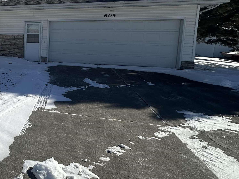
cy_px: 54
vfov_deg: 47.1
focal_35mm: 29
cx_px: -1
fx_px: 200
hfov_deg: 49.9
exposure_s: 1/4464
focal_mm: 2.22
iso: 50
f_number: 2.2
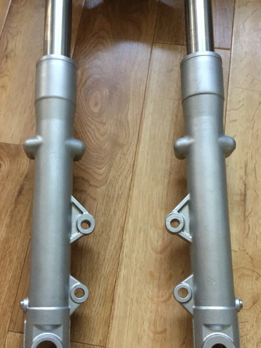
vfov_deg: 47.8
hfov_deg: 36.8
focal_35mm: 39
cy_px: 189
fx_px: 392
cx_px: 120
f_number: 2.2
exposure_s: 1/17
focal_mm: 4.15
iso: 250
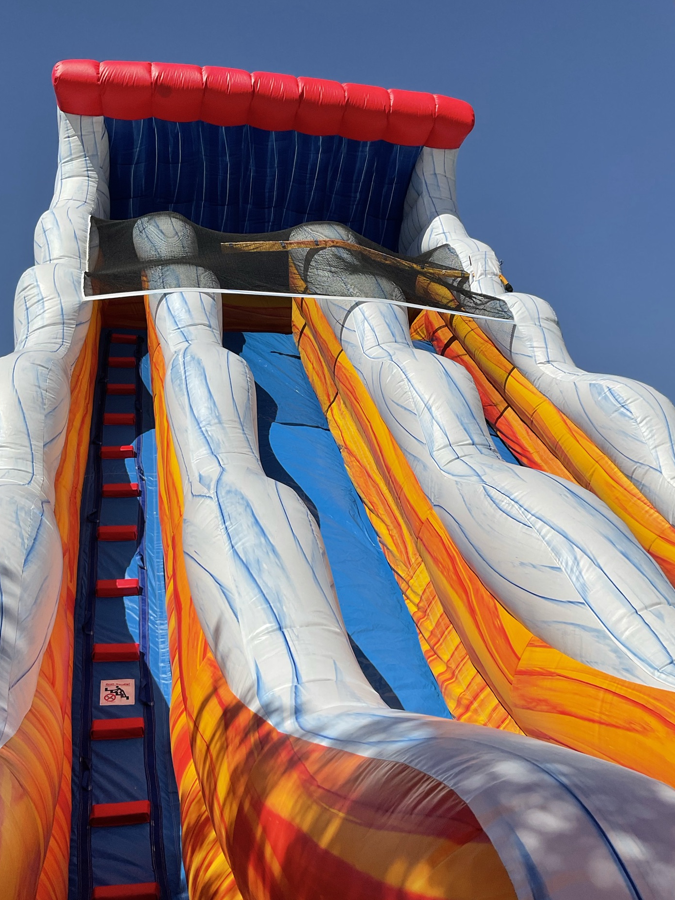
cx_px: 330
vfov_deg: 56.8
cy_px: 447
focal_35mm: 32
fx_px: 832
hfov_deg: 44.2
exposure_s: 1/5263
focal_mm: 3
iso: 20
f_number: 1.8
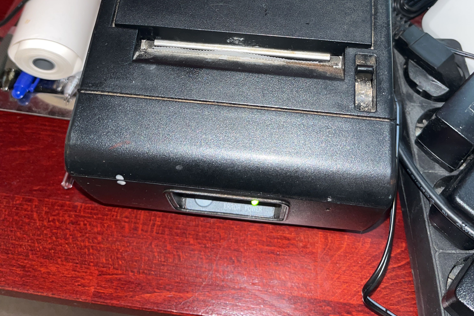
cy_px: 19
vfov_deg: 33.6
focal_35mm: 37
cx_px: 242
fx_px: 487
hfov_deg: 51.9
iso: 40
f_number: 1.6
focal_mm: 5.1
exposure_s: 1/4
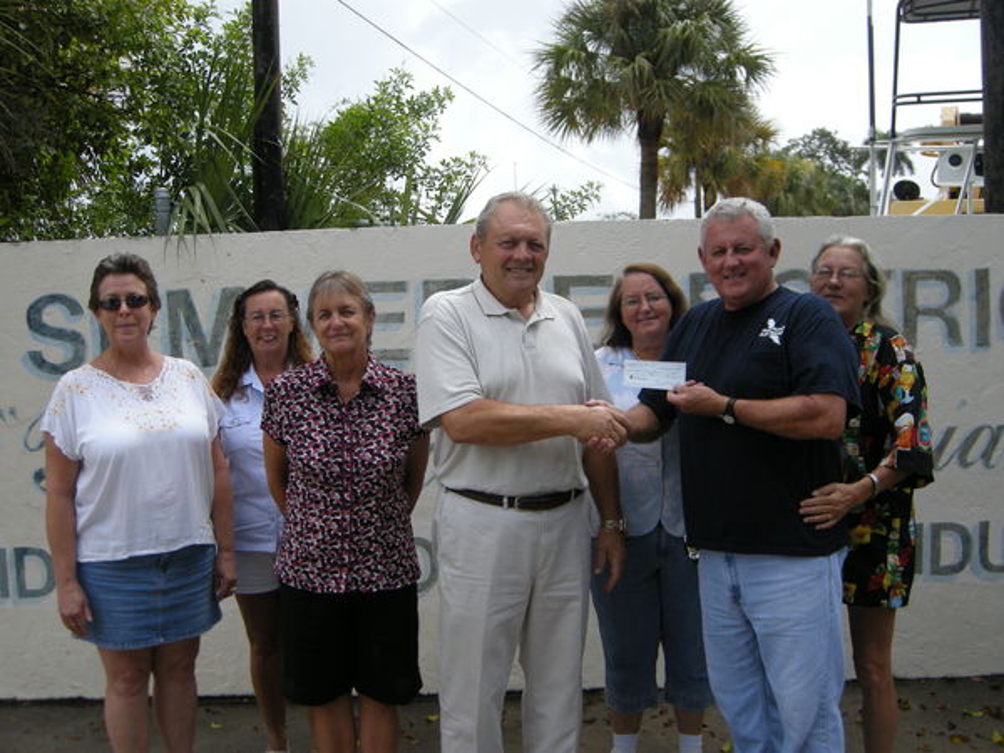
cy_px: 376
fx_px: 1160
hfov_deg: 46.8
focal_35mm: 40
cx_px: 502
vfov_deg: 36.0
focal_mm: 8.5
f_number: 2.9
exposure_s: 1/744
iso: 64
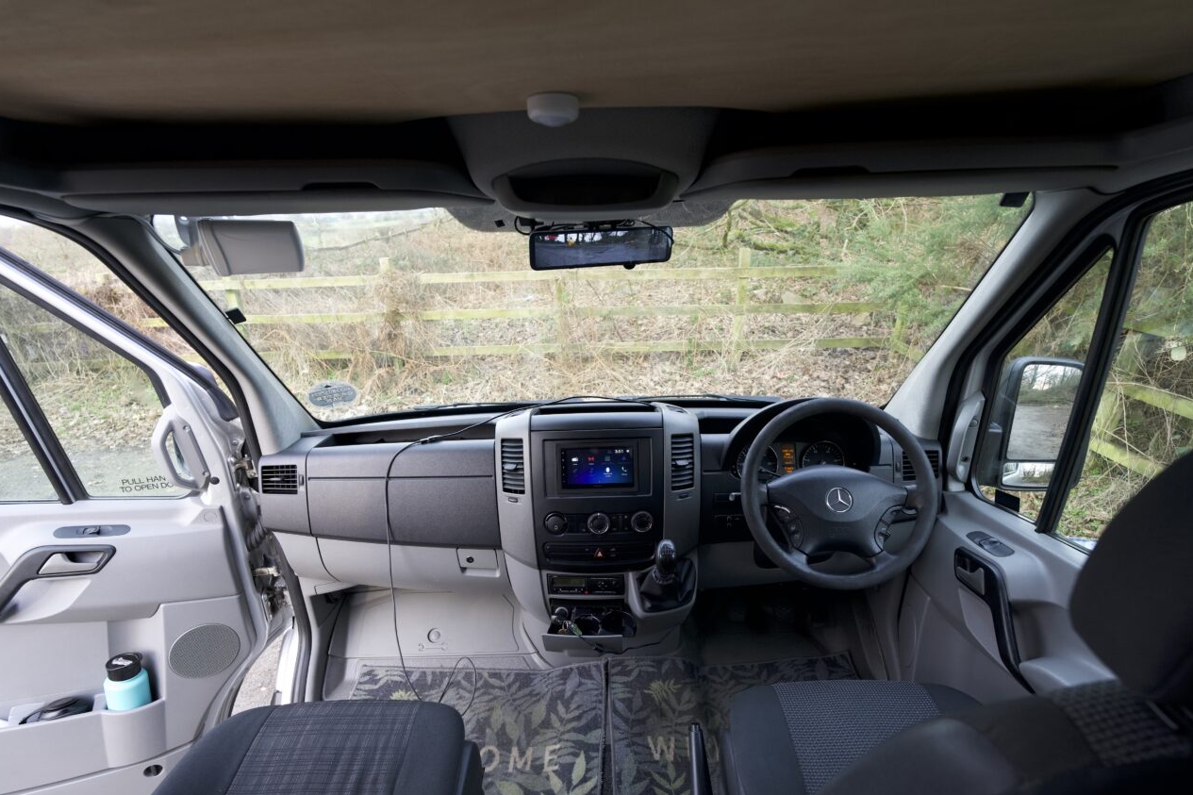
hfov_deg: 93.3
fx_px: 563
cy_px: 453
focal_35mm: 17
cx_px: 599
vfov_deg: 70.1
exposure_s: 1/160
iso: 1000
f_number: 4
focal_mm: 14
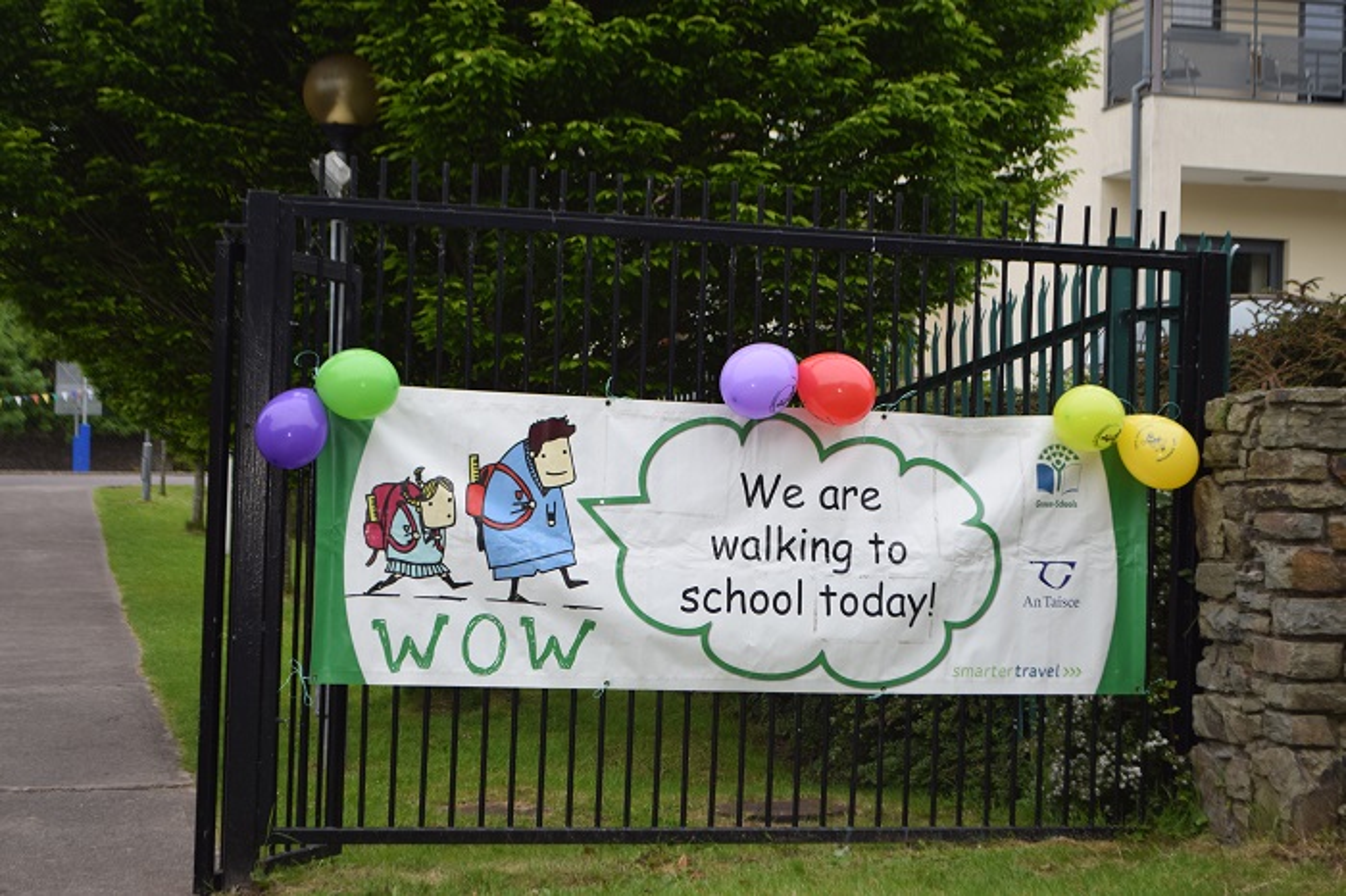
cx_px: 673
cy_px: 448
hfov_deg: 31.9
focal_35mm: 63
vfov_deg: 21.5
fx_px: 2354
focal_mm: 42
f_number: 5.6
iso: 220
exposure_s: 1/125
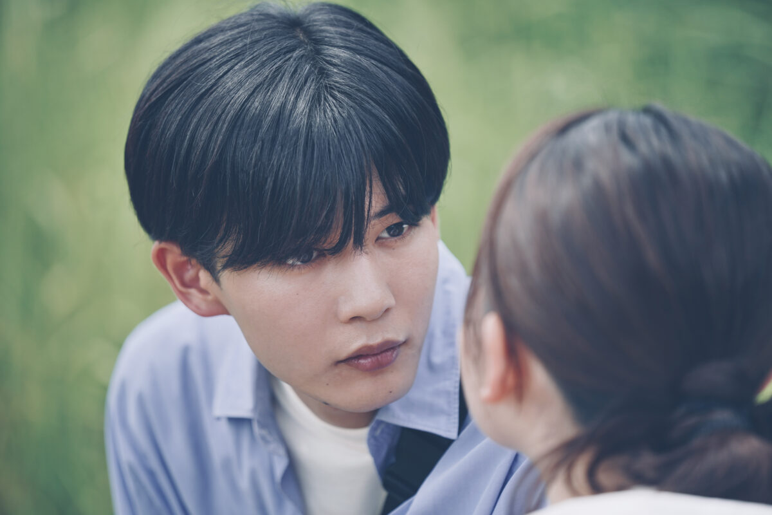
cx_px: 386
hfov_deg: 10.4
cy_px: 258
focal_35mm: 198
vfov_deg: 6.9
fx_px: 4246
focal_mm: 198
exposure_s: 1/1250
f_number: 2.8
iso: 100
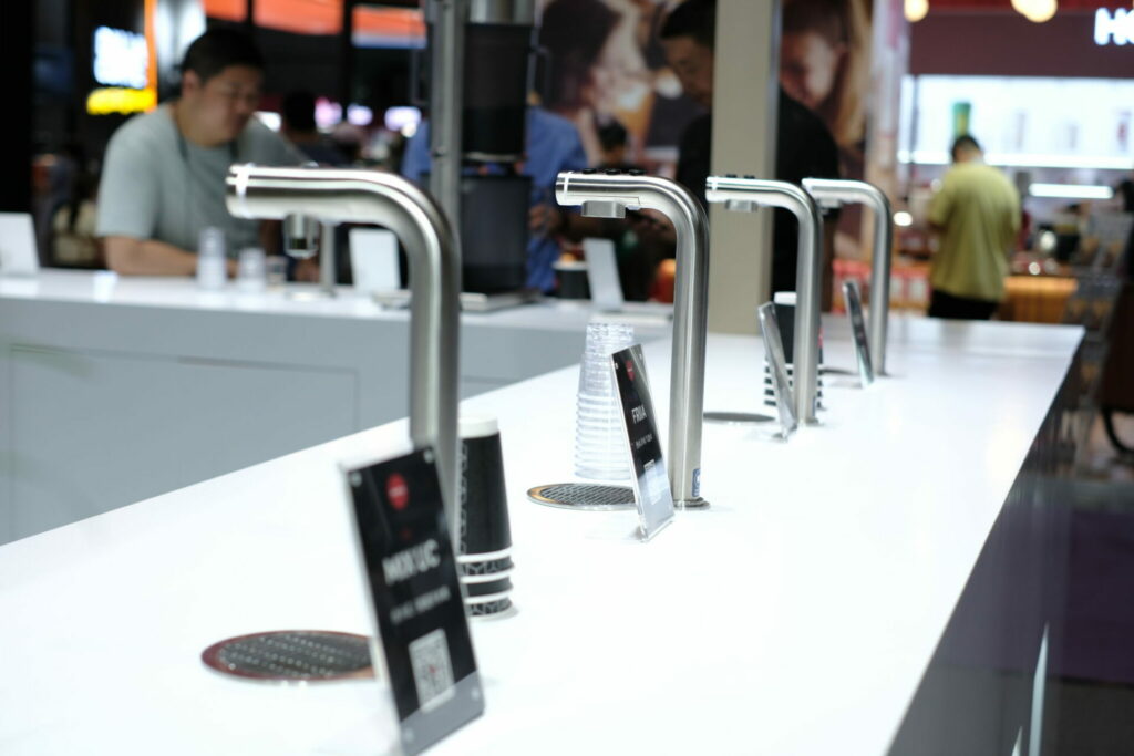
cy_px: 378
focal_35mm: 53
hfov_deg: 37.5
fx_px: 1670
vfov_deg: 25.5
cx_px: 567
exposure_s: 1/125
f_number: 2.8
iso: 200
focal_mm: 35
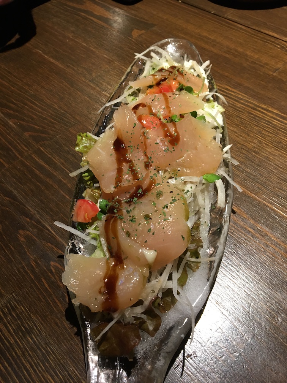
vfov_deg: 61.7
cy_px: 192
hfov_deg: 48.2
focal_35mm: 29
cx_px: 144
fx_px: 321
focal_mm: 4.15
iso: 100
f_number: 2.2
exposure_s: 1/30
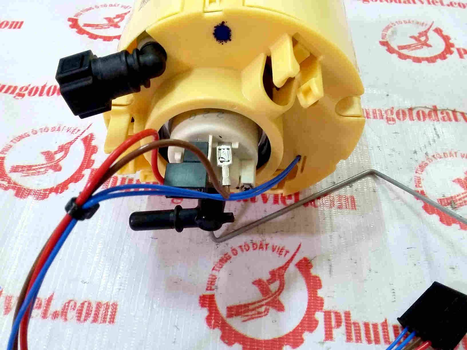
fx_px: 418
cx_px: 234
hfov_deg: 58.4
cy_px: 175
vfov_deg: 45.4
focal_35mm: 31
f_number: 2.2
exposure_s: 1/17
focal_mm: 3.3
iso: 500
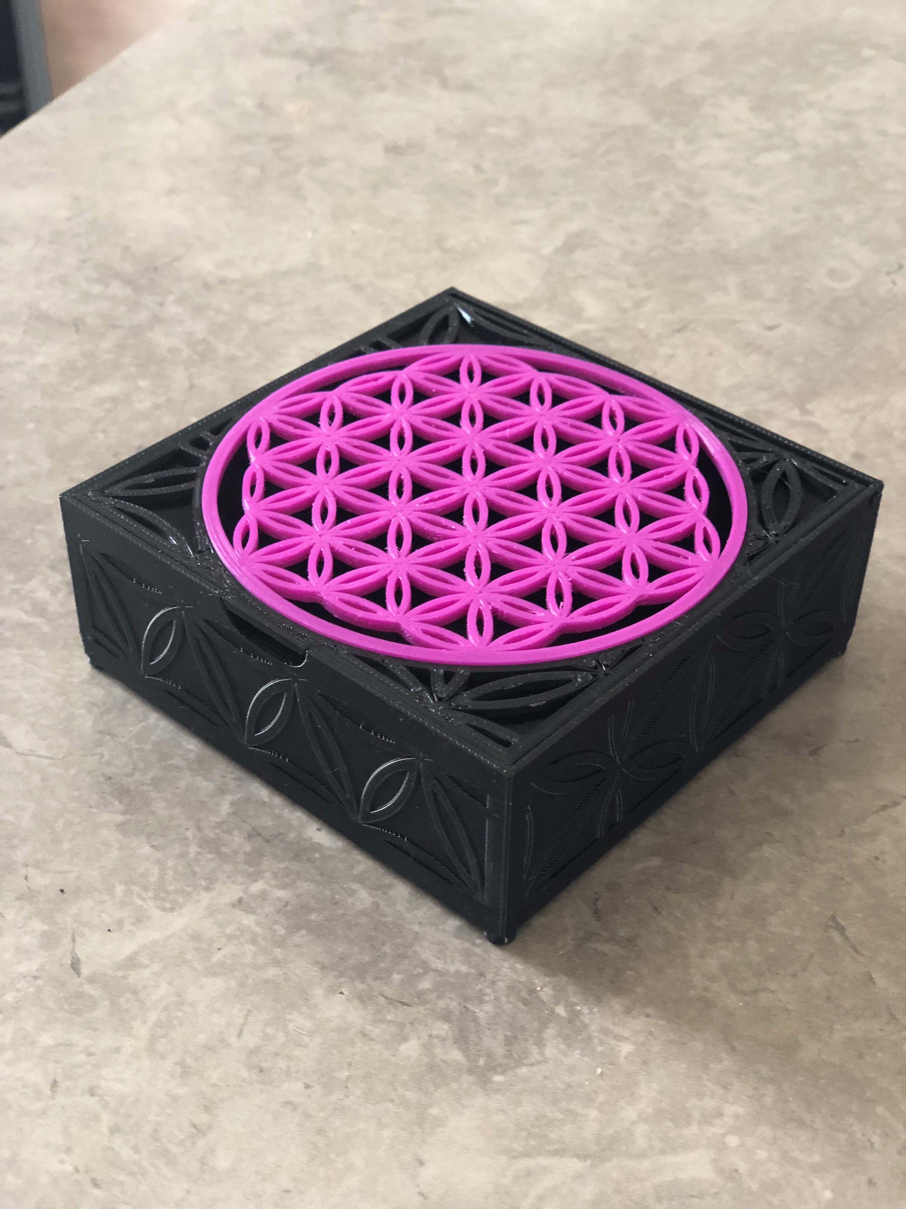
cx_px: 453
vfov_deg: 36.8
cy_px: 604
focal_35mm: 52
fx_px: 1815
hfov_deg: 28.0
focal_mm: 6
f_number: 2.4
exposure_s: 1/30
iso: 125
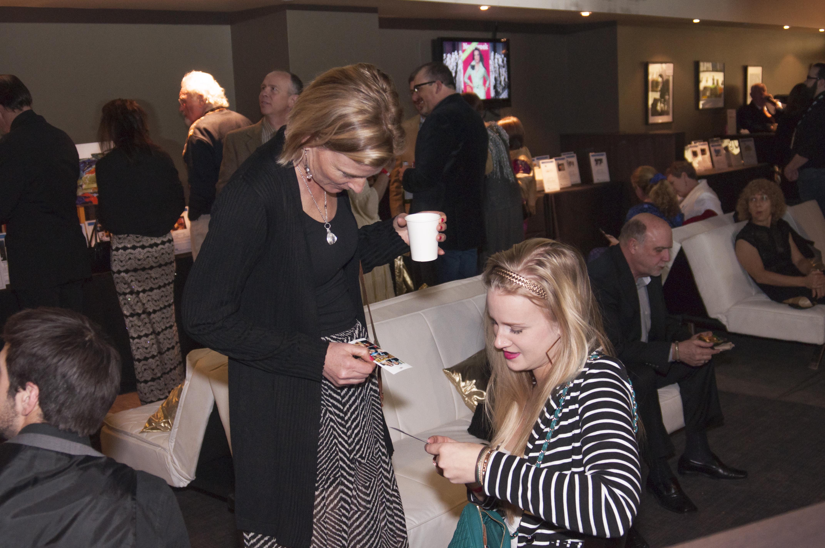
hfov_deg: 46.4
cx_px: 412
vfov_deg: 31.8
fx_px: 961
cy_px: 274
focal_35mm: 42
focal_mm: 28
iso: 400
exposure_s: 1/80
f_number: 4.5
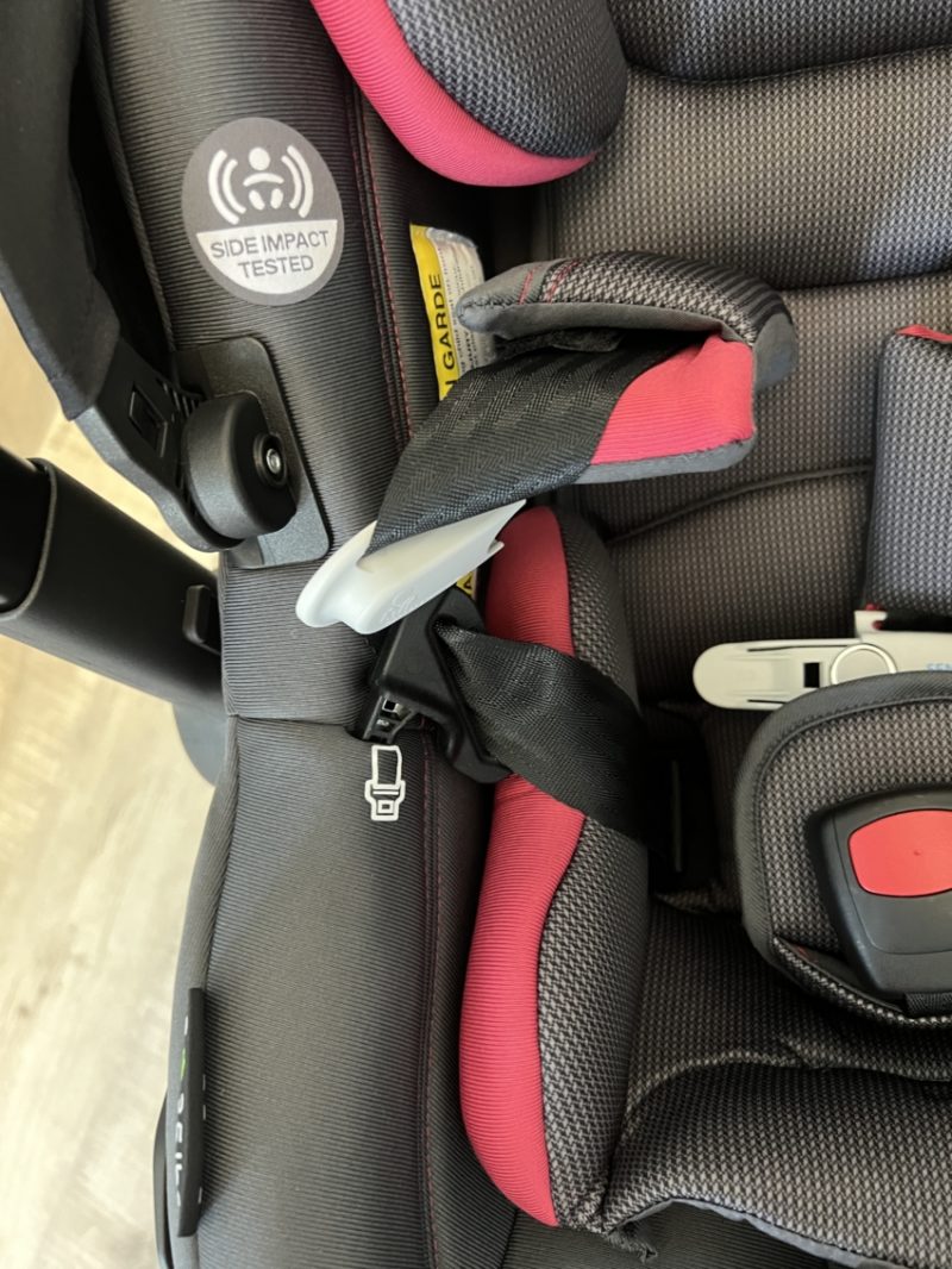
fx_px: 953
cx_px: 476
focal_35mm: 26
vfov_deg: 67.3
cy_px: 634
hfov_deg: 53.1
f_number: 1.5
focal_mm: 5.7
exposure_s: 1/34
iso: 640
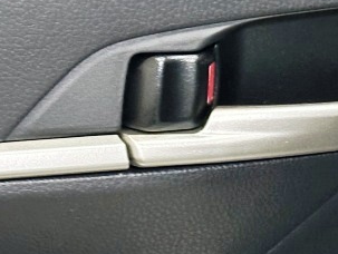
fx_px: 1584
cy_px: 240
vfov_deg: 9.1
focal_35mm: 162
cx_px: 277
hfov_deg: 12.1
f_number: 1.78
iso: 640
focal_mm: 6.86
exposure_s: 1/30
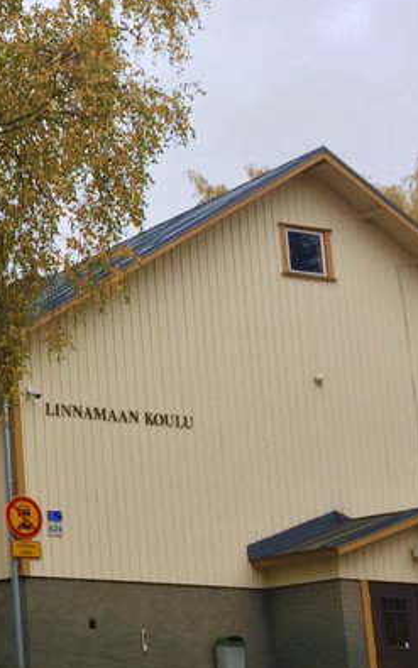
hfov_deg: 13.6
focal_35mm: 83
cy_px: 408
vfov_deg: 24.9
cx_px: -405
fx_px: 1512
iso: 32
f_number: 2.2
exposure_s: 1/190
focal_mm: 4.15
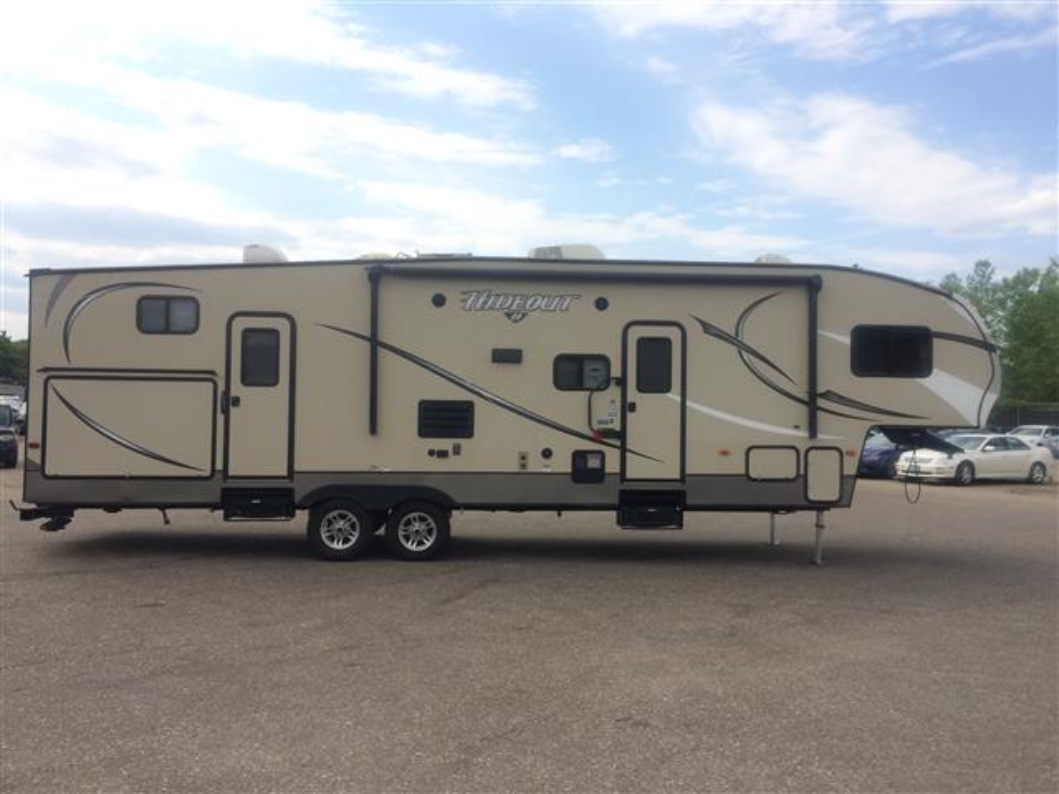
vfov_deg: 48.2
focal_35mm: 29
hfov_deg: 61.7
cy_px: 397
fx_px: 887
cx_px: 530
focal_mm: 4.15
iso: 32
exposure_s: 1/1580
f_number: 2.2
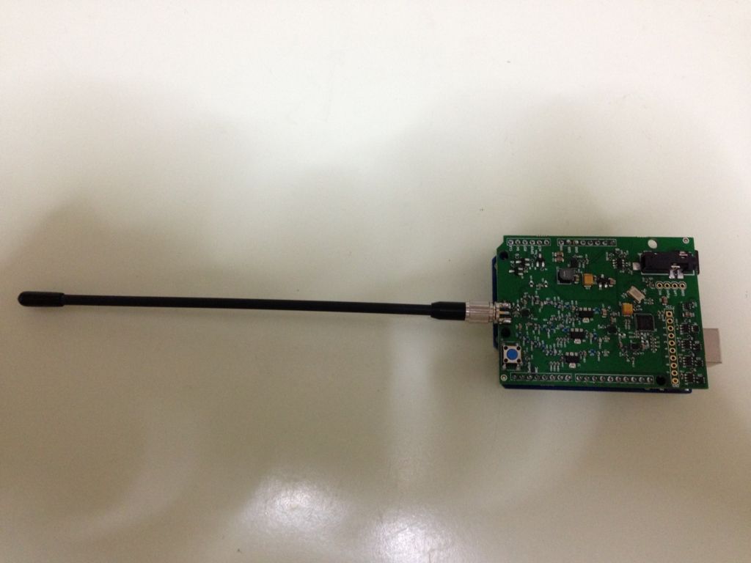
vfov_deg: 42.9
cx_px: 376
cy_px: 282
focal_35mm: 33
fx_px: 716
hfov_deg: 55.4
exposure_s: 1/20
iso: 200
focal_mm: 4.12
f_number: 2.4
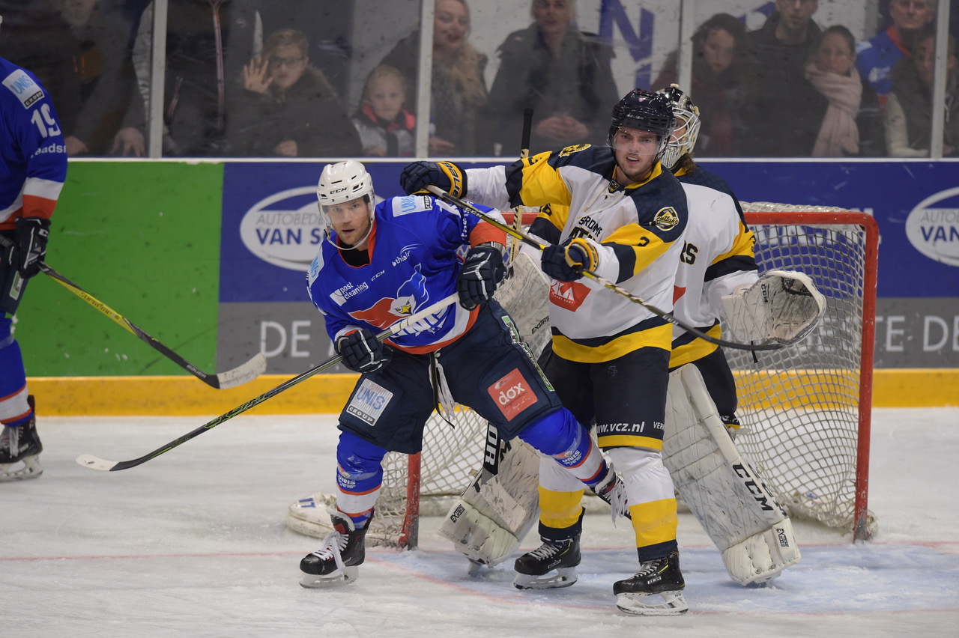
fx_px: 10650
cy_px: 319
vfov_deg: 3.4
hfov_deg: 5.2
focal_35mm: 400
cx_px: 480
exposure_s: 1/640
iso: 4000
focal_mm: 400
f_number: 3.5
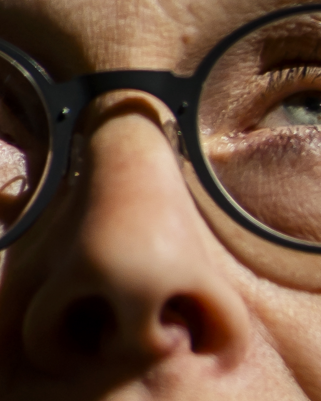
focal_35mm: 396
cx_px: 128
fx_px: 4703
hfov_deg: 3.9
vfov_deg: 4.8
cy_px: 775
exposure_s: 1/8000
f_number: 1.4
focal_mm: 50
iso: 125
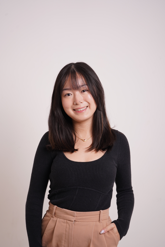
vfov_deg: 32.9
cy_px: 124
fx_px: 419
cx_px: 82
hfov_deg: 22.3
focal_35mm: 61
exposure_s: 1/125
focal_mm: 61
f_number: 5.6
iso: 250
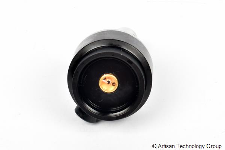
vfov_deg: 19.7
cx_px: 112
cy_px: 75
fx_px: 431
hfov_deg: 29.3
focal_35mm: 69
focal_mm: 46
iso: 200
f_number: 13
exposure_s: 1/200
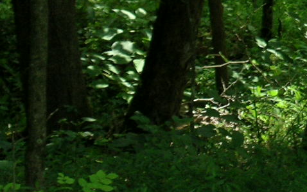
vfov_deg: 4.6
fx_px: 2377
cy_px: -167
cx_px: 360
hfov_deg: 7.3
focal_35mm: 284
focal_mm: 16.7
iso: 106
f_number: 4.1
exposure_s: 1/121
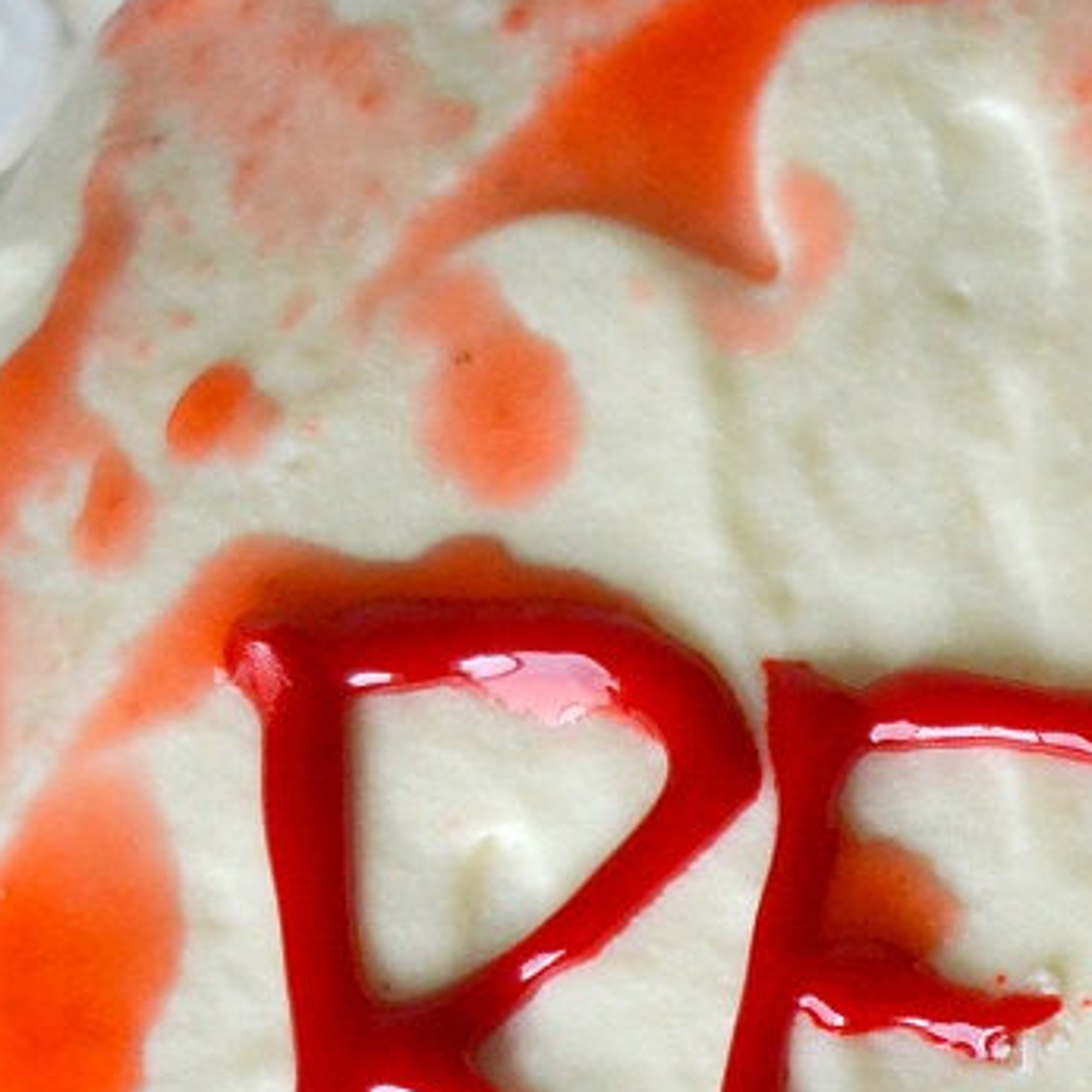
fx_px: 7245
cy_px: 950
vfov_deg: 8.6
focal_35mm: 203
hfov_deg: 8.5
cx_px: 1473
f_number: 5.3
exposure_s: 1/500
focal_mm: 48
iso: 1600
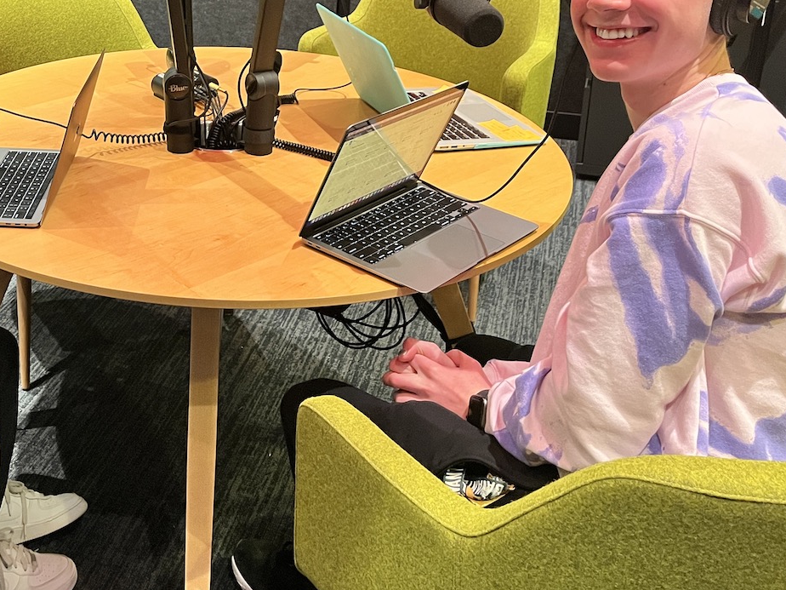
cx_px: 117
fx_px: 1022
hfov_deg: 39.8
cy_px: 87
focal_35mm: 45
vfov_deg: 31.1
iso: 400
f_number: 1.6
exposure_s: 1/40
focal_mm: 5.1
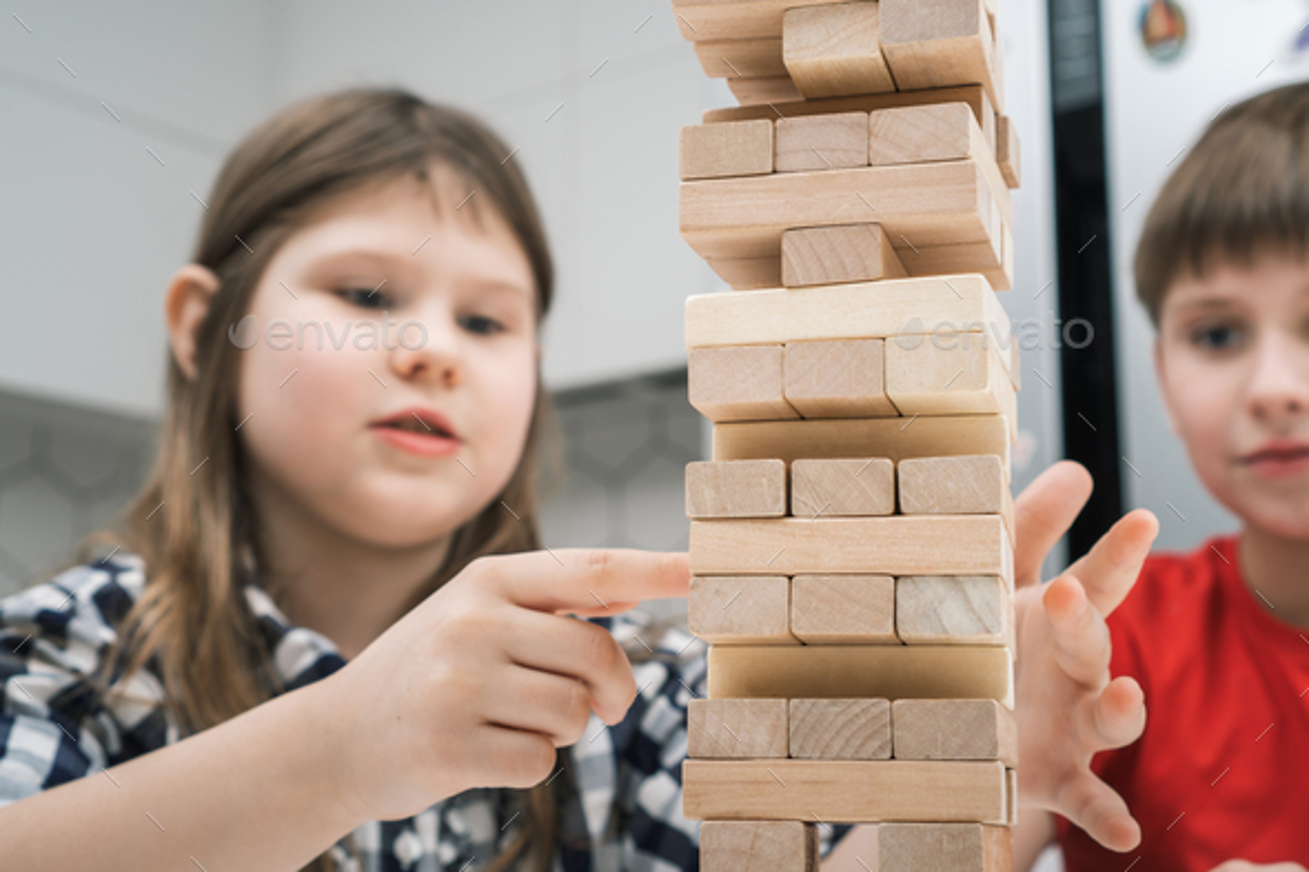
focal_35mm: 52
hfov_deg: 37.9
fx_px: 1908
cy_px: 436
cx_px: 654
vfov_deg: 25.7
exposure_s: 1/125
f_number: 4.5
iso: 100
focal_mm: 35
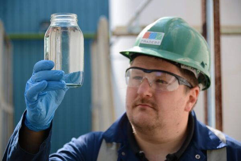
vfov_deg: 11.8
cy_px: 80
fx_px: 776
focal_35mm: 116
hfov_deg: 17.6
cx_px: 120
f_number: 5.6
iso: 100
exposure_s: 1/160
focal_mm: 116
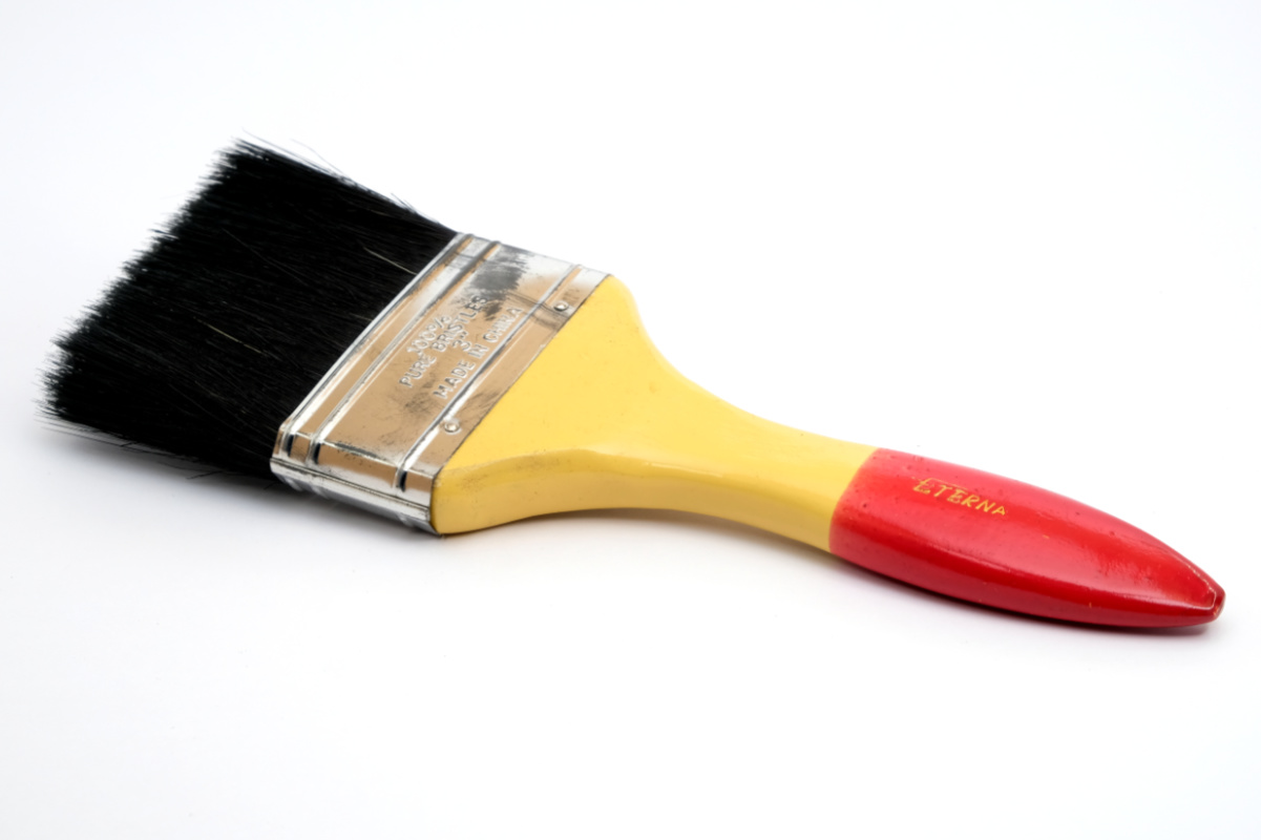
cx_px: 630
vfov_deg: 16.4
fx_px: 2906
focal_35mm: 83
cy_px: 420
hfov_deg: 24.5
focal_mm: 55
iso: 200
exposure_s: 1/100
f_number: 11
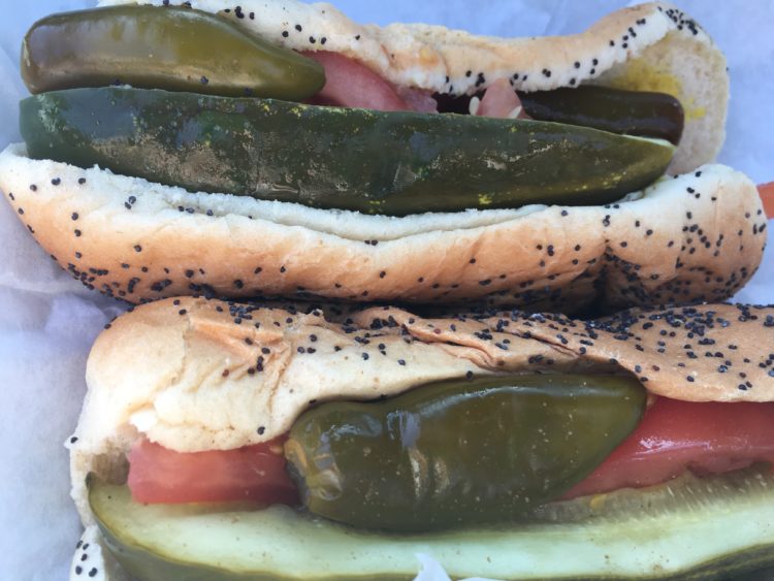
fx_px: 649
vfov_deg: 48.3
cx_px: 387
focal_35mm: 29
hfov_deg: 61.6
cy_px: 290
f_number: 2.2
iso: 32
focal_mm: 4.15
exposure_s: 1/120
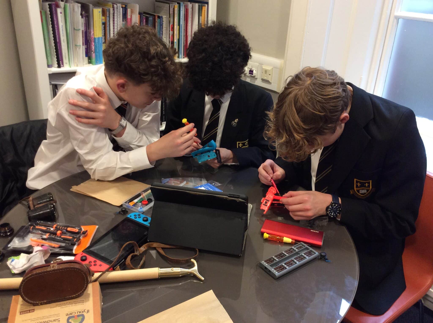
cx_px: 216
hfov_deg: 56.9
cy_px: 162
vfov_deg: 44.1
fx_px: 400
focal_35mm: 32
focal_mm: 3.3
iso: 100
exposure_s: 1/25
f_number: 2.4
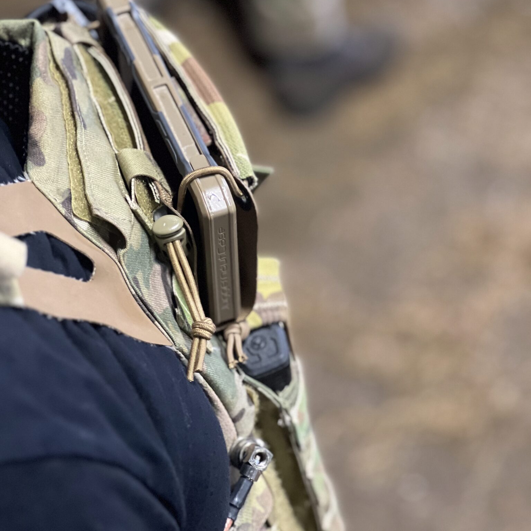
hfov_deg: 19.1
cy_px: 190
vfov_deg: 19.0
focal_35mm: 91
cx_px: 266
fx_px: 1579
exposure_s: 1/20
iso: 400
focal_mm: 9
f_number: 2.8
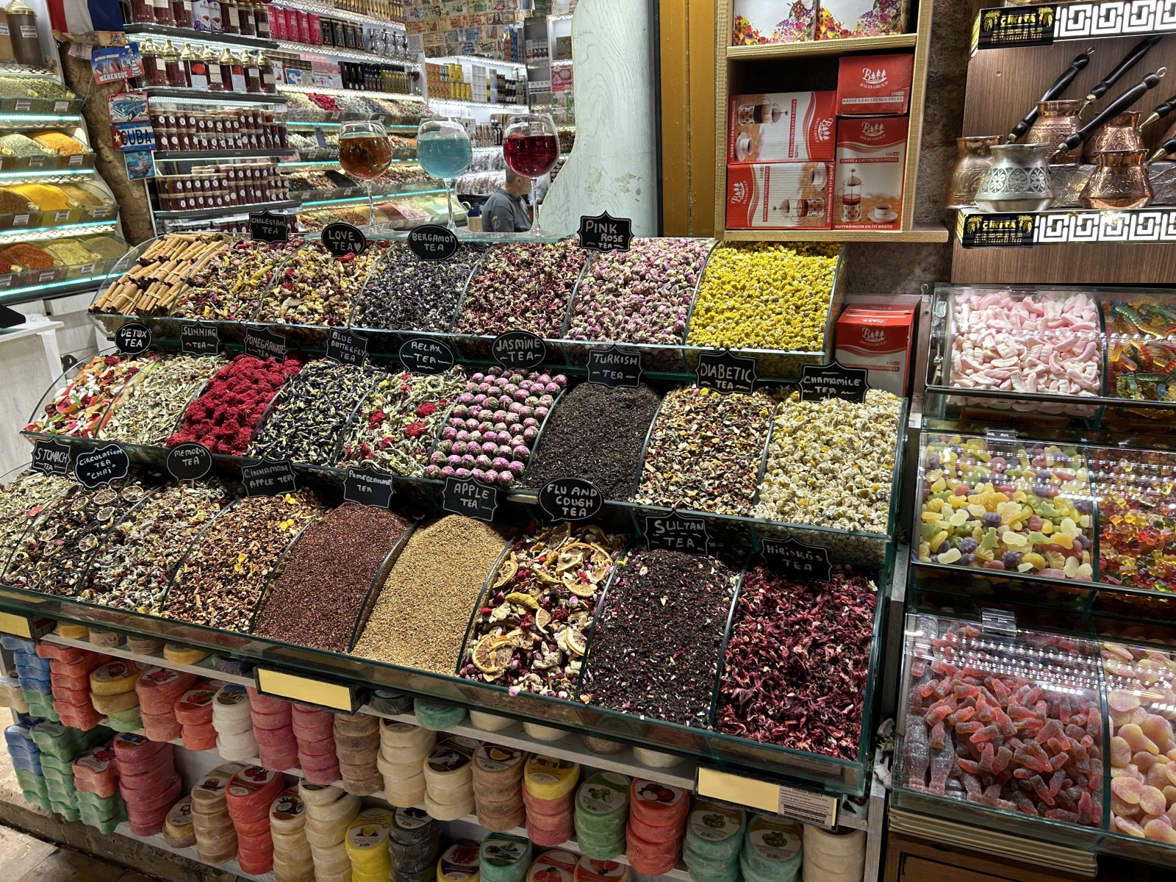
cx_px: 588
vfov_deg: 53.1
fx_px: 883
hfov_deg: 67.3
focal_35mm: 26
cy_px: 441
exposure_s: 1/100
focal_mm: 5.7
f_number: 1.5
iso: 50
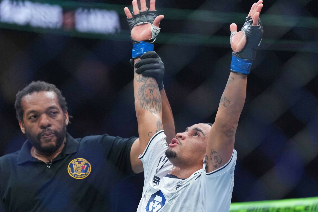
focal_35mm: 219
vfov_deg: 6.3
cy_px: 127
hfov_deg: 9.4
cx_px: 134
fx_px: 1934
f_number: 3.2
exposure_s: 1/1000
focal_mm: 168
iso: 2500
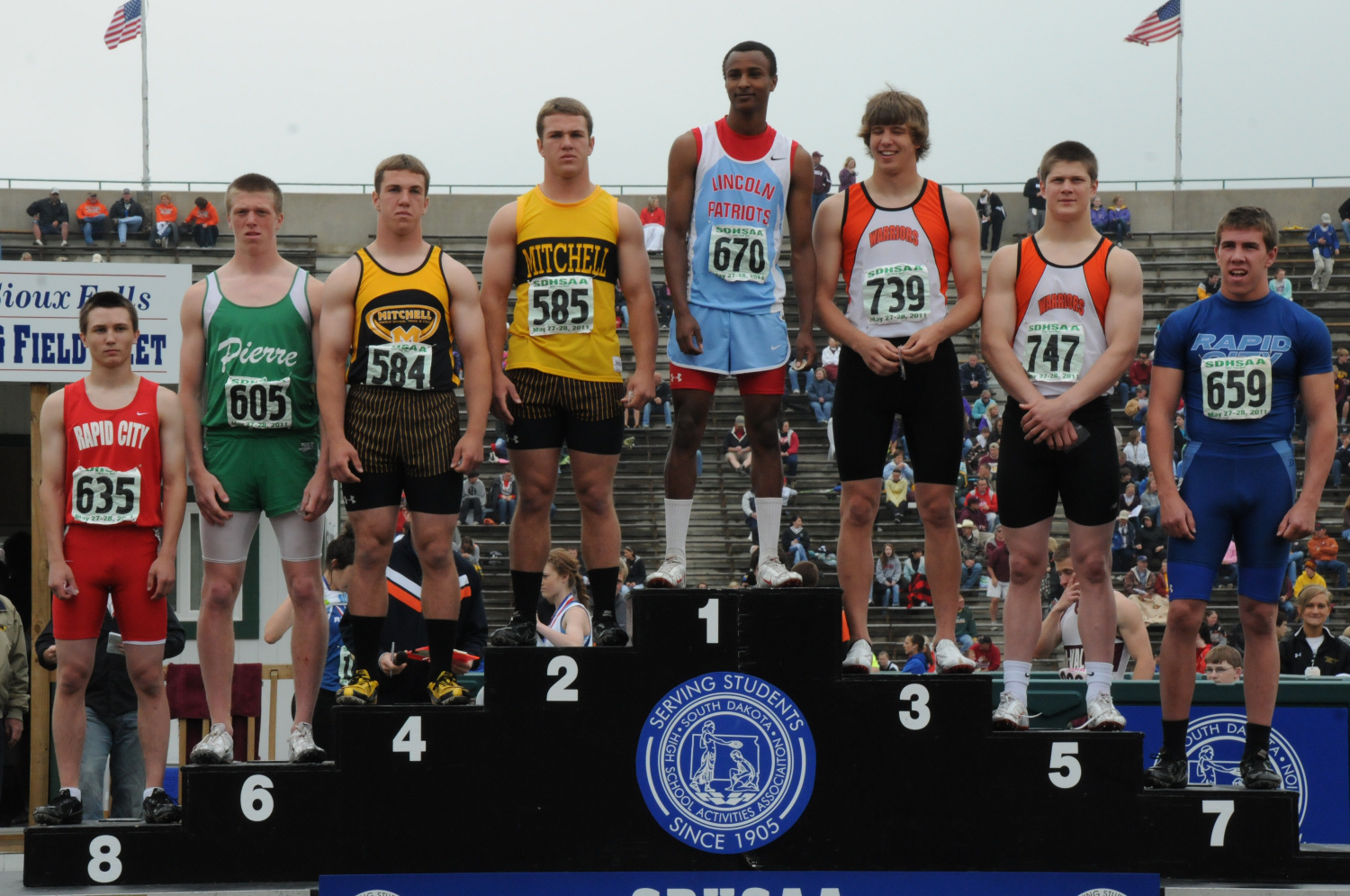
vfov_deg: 10.7
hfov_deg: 16.1
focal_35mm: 128
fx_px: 4774
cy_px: 448
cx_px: 675
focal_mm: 85
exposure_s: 1/400
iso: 1000
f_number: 10
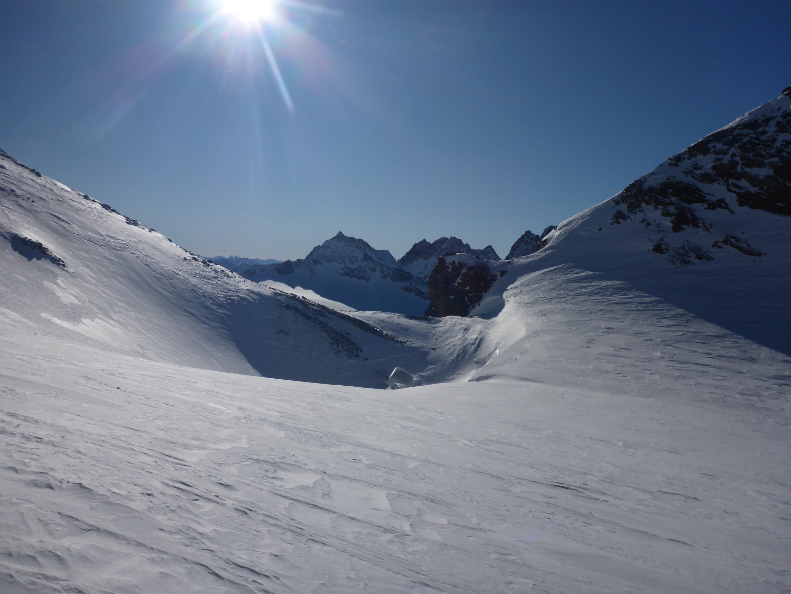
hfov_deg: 63.4
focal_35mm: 28
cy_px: 297
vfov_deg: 49.8
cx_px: 396
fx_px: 640
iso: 100
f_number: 10
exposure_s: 1/1000
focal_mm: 4.9
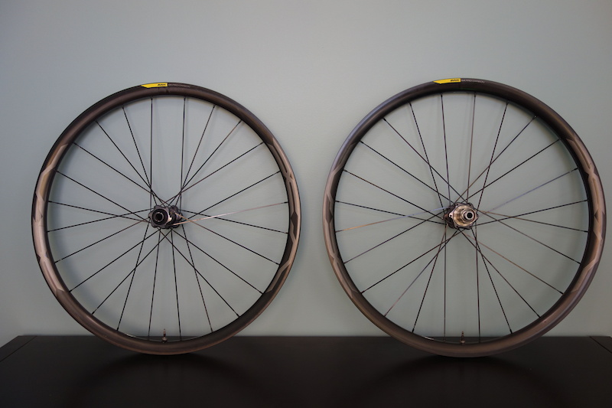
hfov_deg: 65.5
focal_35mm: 28
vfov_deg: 46.4
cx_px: 306
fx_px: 476
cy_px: 204
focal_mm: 10.4
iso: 125
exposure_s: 1/100
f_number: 2
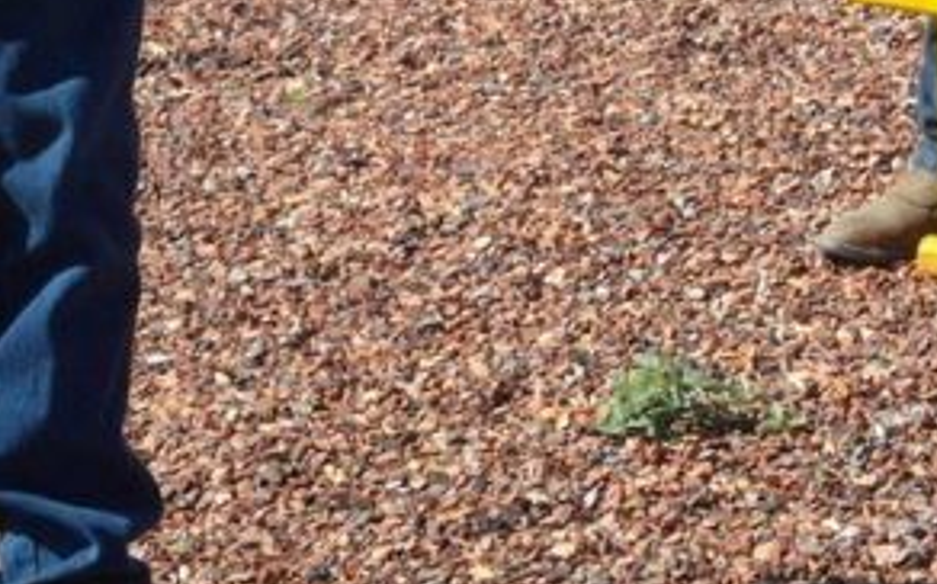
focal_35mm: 212
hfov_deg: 9.8
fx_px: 5410
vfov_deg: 6.1
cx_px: 1075
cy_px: -485
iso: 80
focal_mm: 12.3
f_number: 4.7
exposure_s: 1/500
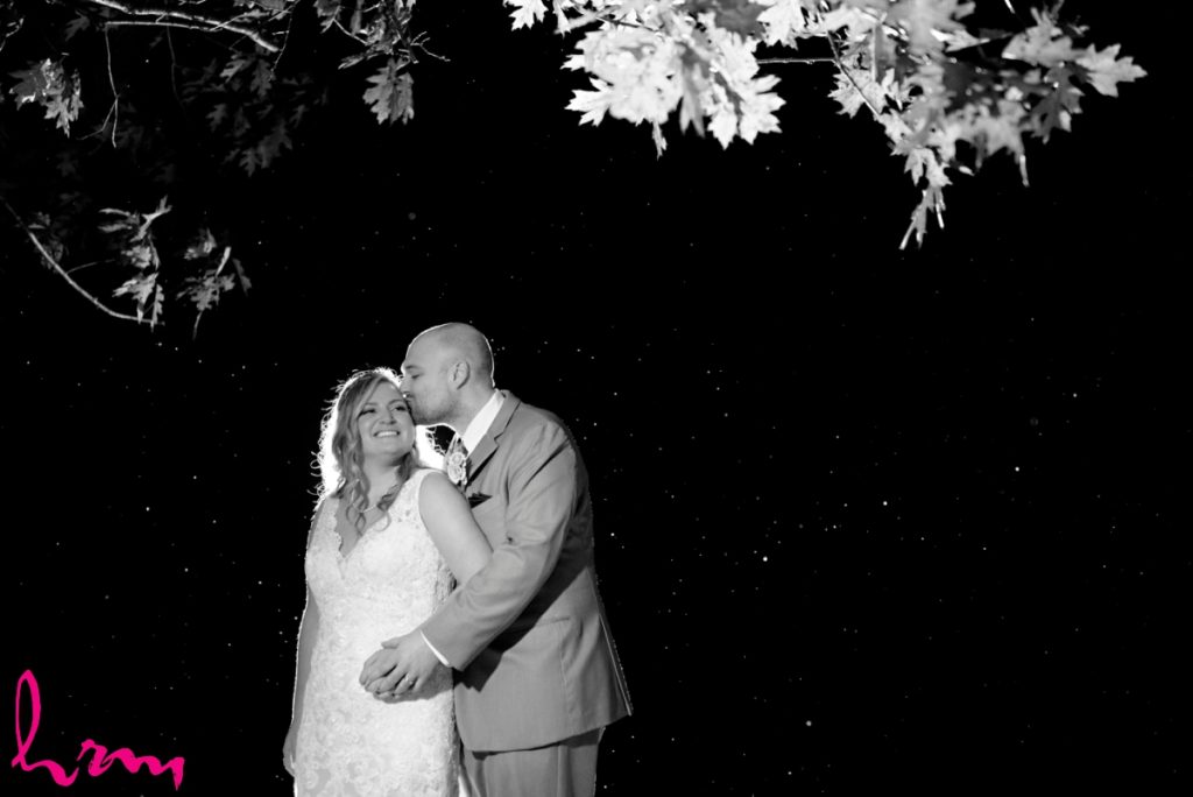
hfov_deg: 32.4
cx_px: 596
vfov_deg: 21.9
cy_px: 398
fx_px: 2056
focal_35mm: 62
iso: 1600
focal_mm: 62
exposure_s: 1/125
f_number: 2.8
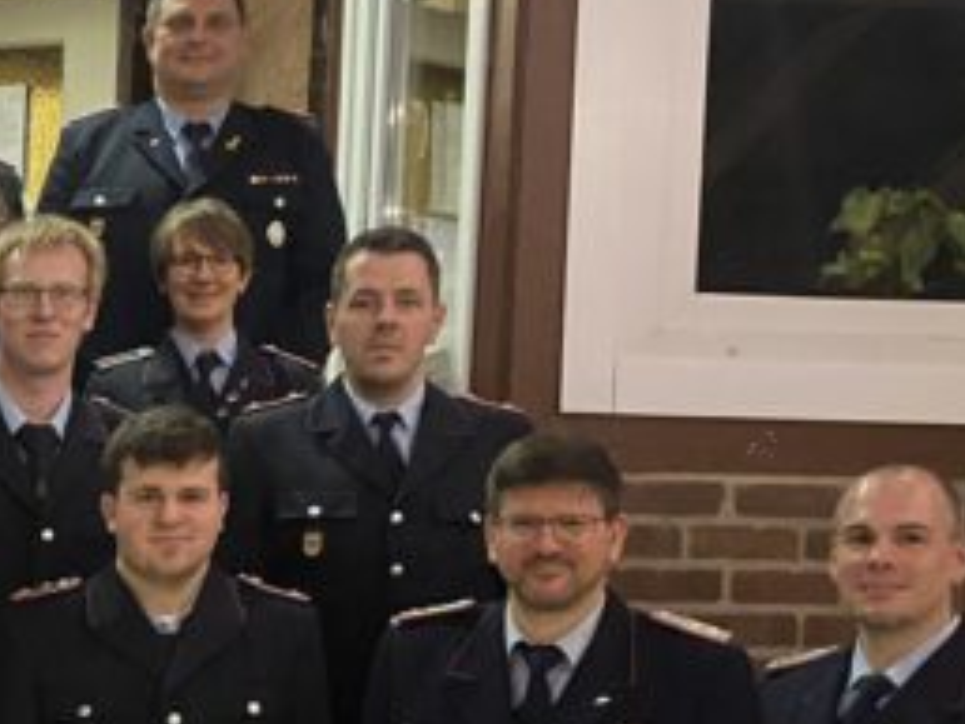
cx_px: -274
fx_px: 2259
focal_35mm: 81
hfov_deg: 21.8
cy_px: 713
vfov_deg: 17.8
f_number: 1.8
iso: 800
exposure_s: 1/20
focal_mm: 4.25
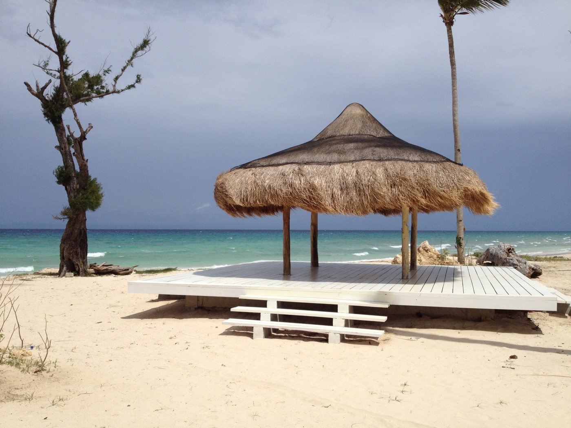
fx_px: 577
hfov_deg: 52.6
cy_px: 214
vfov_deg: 40.7
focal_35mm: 35
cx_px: 286
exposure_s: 1/5025
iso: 64
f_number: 2.4
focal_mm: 4.28
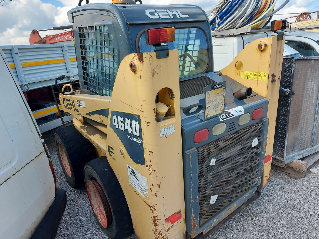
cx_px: 160
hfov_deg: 71.6
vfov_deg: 56.8
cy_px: 120
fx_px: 221
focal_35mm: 24
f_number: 1.8
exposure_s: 1/344
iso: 32
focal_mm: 5.23
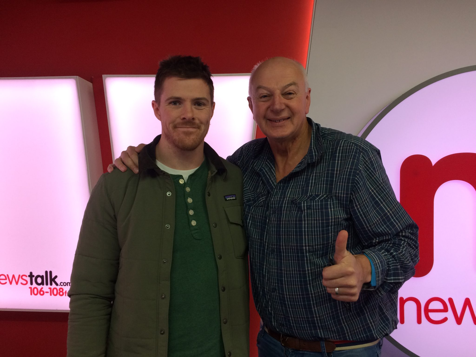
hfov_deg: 61.7
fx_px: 399
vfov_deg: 48.2
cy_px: 178
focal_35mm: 29
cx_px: 238
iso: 40
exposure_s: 1/33
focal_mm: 4.15
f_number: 2.2
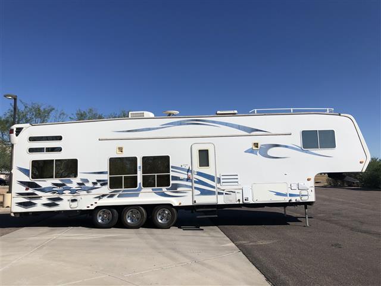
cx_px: 190
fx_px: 308
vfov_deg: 49.7
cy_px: 143
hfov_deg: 63.4
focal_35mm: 28
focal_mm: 3.99
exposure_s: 1/4425
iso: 20
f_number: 1.8
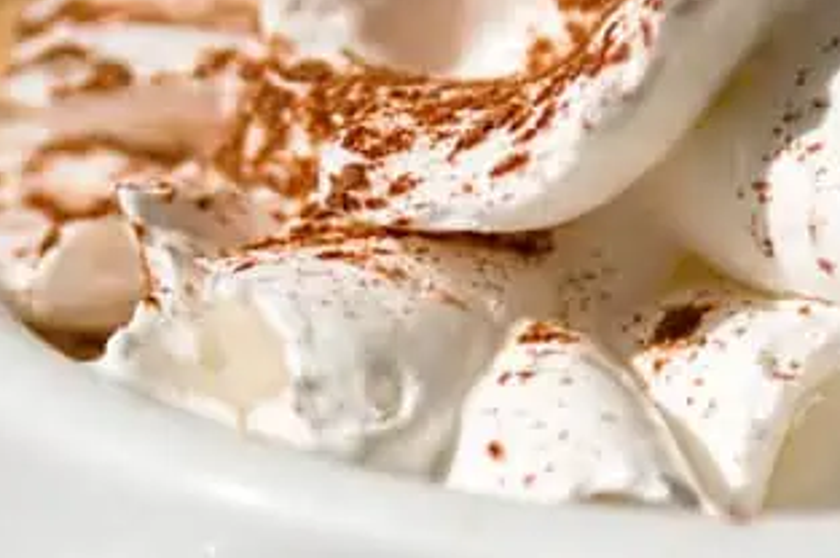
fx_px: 6713
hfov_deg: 7.2
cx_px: 172
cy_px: 601
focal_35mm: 288
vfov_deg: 4.8
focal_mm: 50
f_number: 2.8
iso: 100
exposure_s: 1/4000
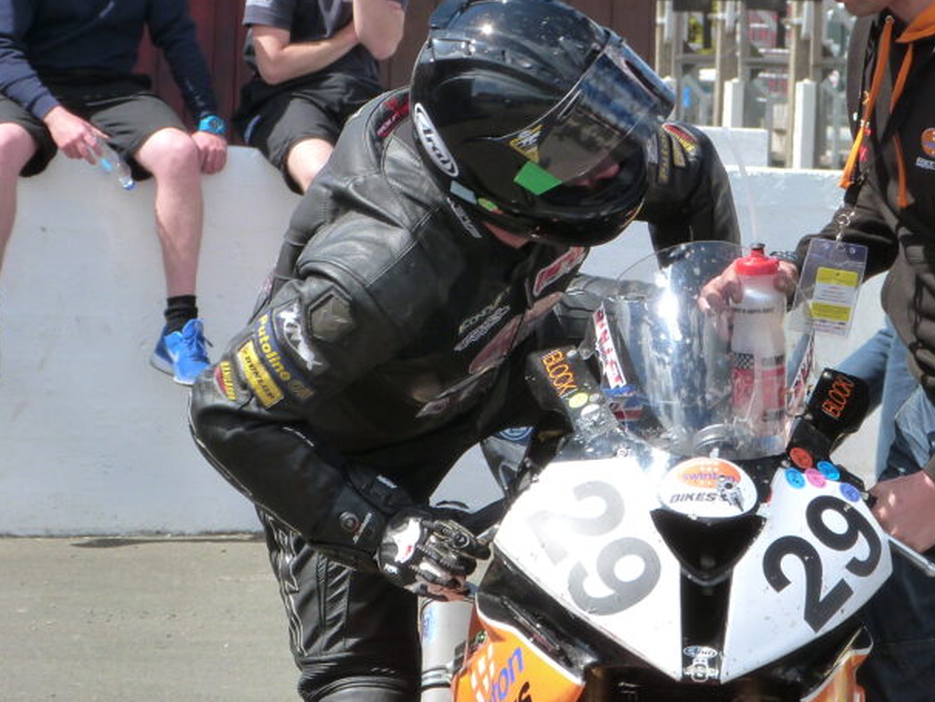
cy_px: 176
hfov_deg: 6.0
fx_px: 8944
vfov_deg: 4.5
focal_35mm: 331
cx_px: 660
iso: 160
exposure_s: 1/320
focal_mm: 35.3
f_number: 5.6
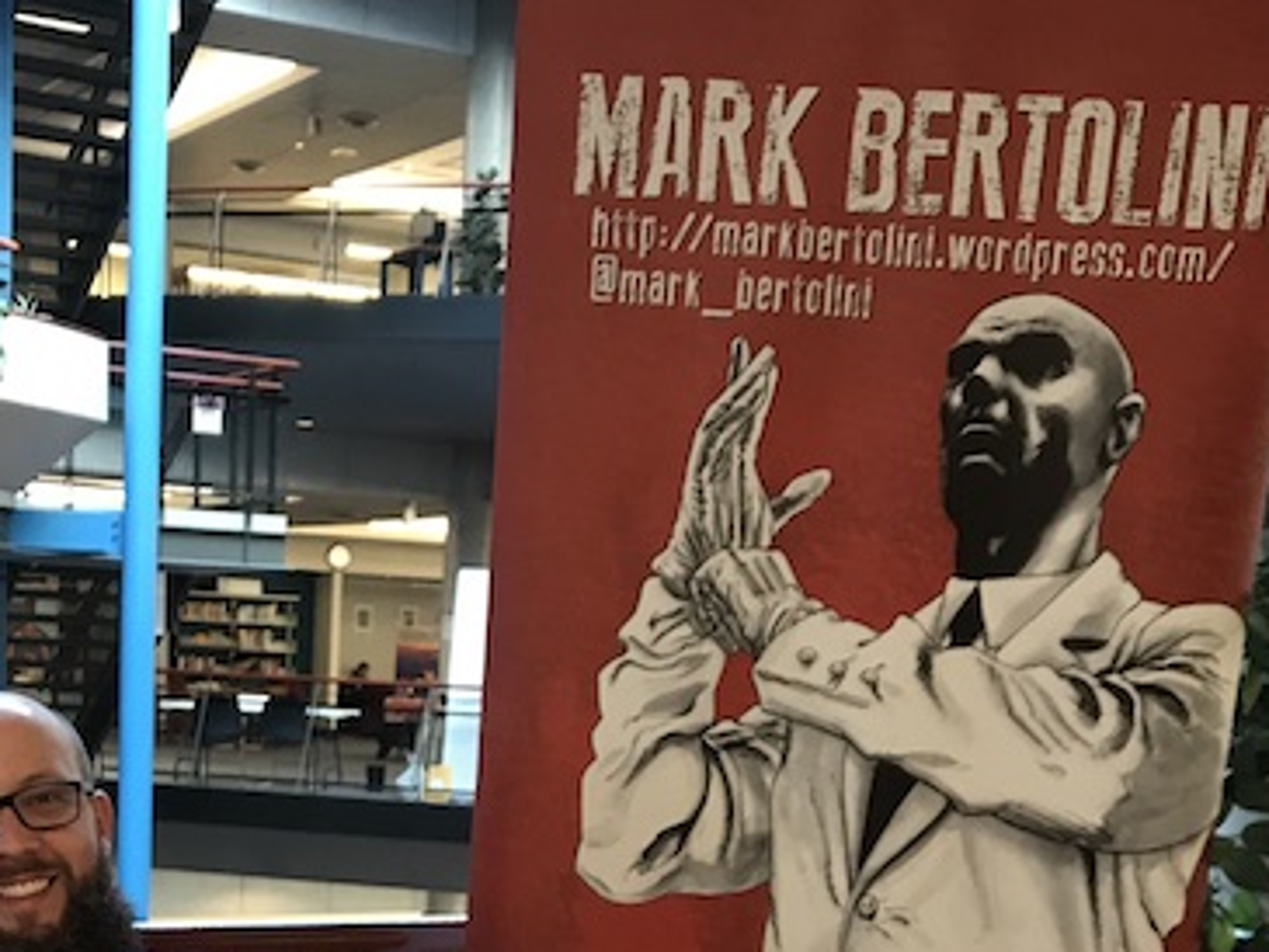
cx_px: 374
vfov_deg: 23.6
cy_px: 1067
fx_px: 2127
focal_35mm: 58
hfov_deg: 32.8
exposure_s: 1/15
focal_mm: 3.99
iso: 40
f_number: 1.8
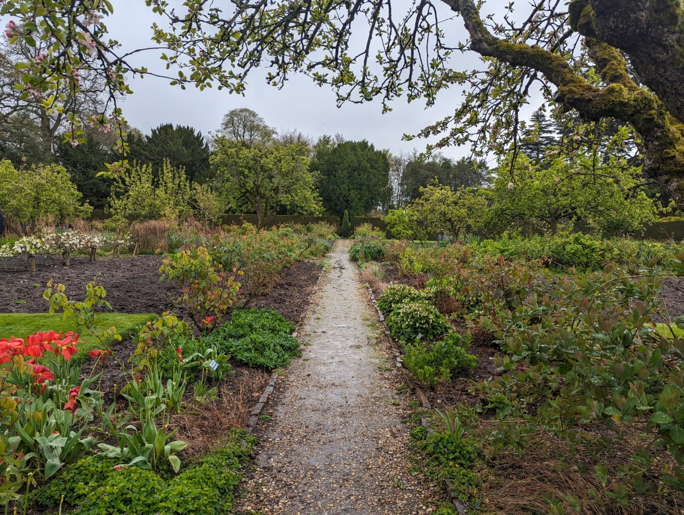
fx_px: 475
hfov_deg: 71.5
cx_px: 342
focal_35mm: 24
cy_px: 258
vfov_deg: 56.9
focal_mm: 6.81
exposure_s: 1/712
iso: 46
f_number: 1.85
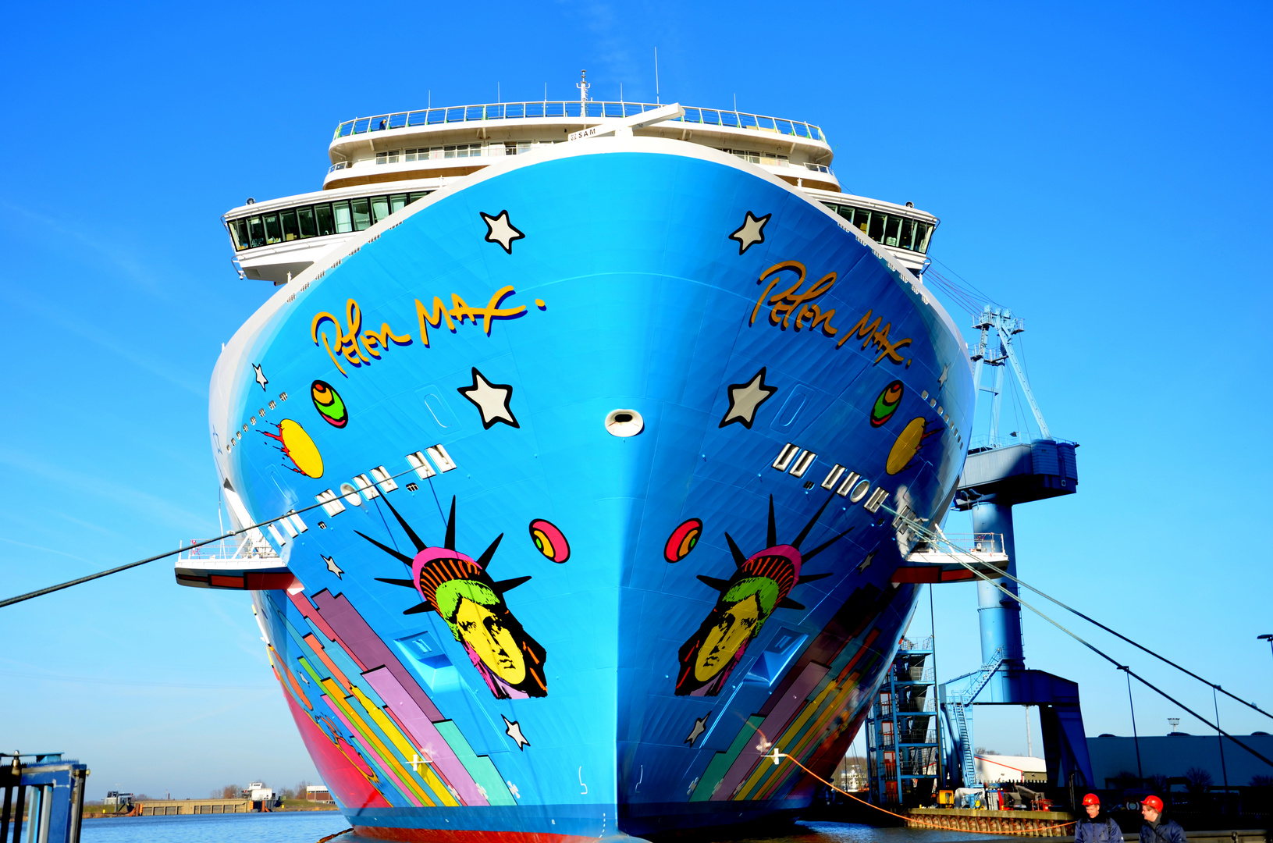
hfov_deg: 43.7
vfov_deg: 29.7
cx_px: 636
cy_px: 422
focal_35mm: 45
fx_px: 1588
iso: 100
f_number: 8
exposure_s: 1/250
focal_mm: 30
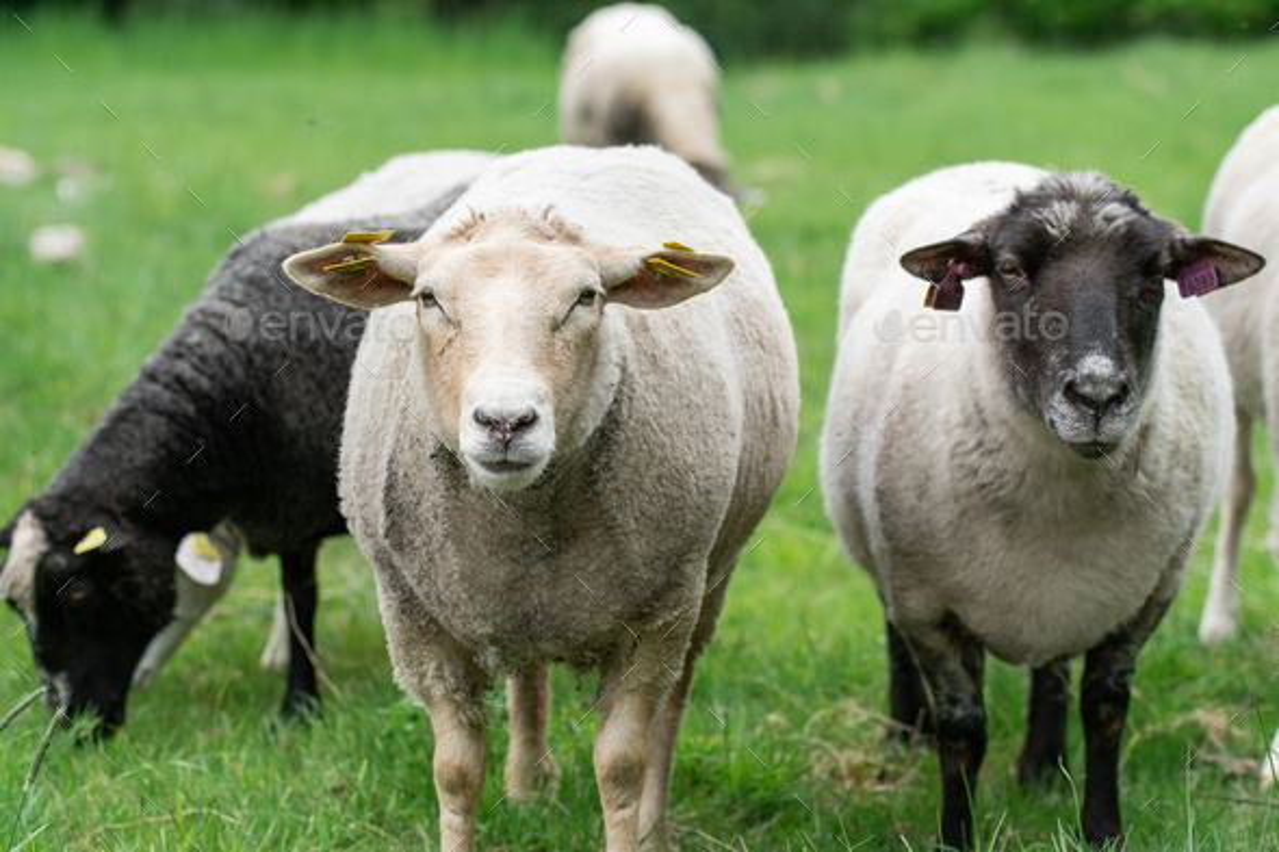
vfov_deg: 10.2
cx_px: 640
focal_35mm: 135
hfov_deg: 15.2
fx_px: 4795
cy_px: 426
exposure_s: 1/1000
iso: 800
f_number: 4
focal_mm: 90
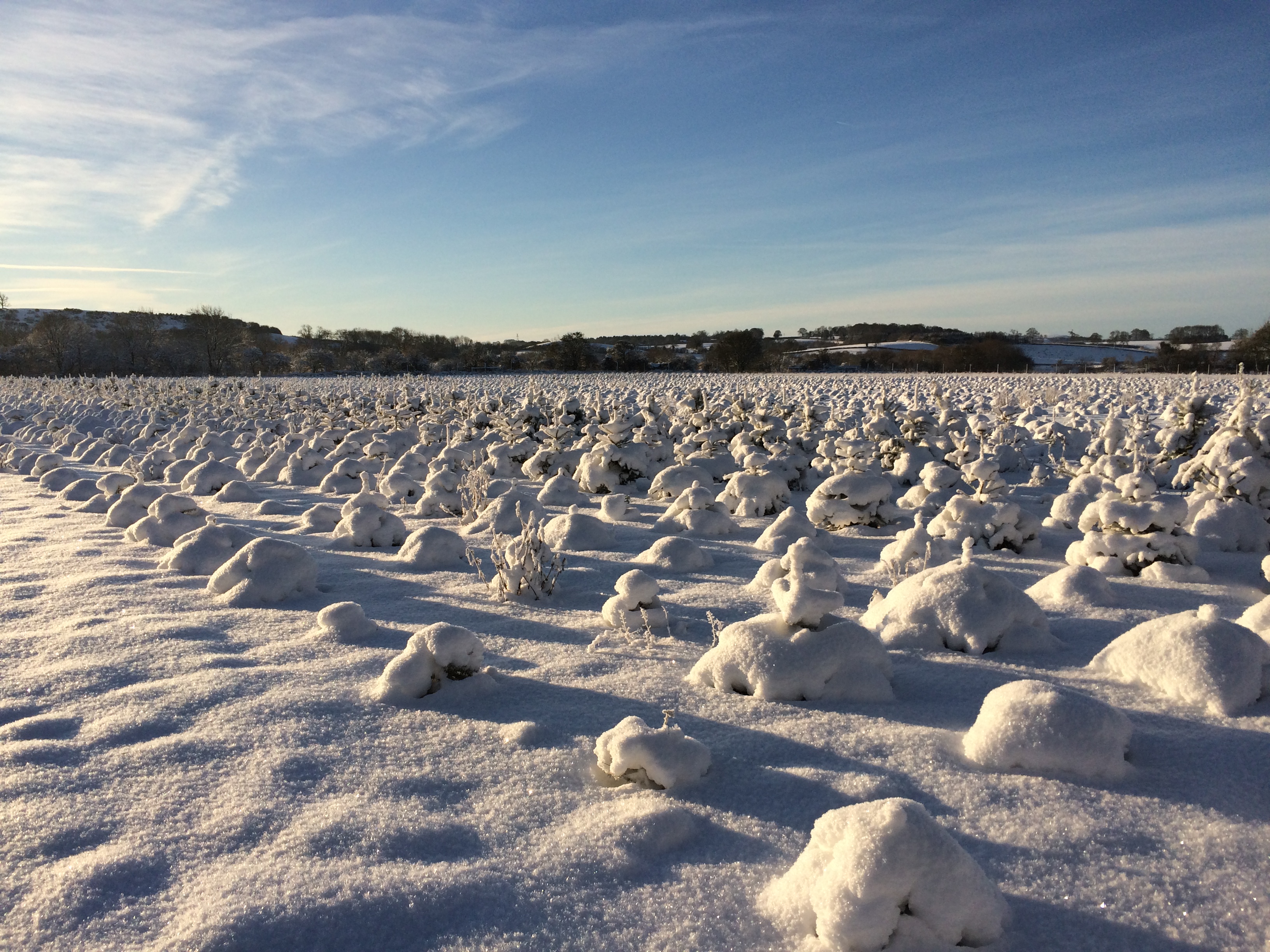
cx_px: 635
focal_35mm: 29
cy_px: 476
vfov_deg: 48.2
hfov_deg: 61.7
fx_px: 1064
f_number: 2.2
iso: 32
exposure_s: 1/3425
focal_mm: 4.15
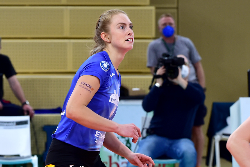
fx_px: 805
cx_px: 125
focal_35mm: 116
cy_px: 84
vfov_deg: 11.8
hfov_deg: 17.6
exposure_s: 1/400
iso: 2000
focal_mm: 116
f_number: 5
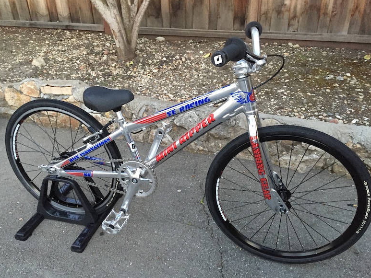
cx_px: 182
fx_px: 322
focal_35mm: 30
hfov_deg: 60.0
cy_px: 139
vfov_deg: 46.8
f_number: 2.2
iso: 250
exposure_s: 1/20
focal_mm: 4.15
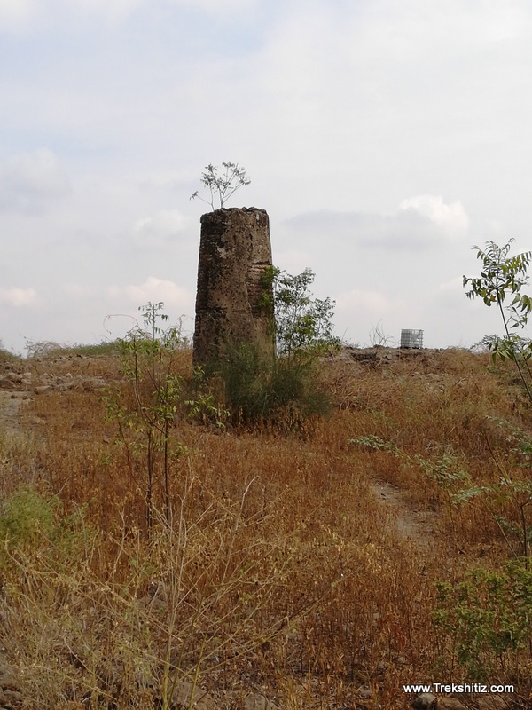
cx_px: 266
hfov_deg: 26.6
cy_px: 355
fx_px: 1127
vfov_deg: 34.9
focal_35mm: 55
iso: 50
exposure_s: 1/1032
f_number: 2.2
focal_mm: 3.81
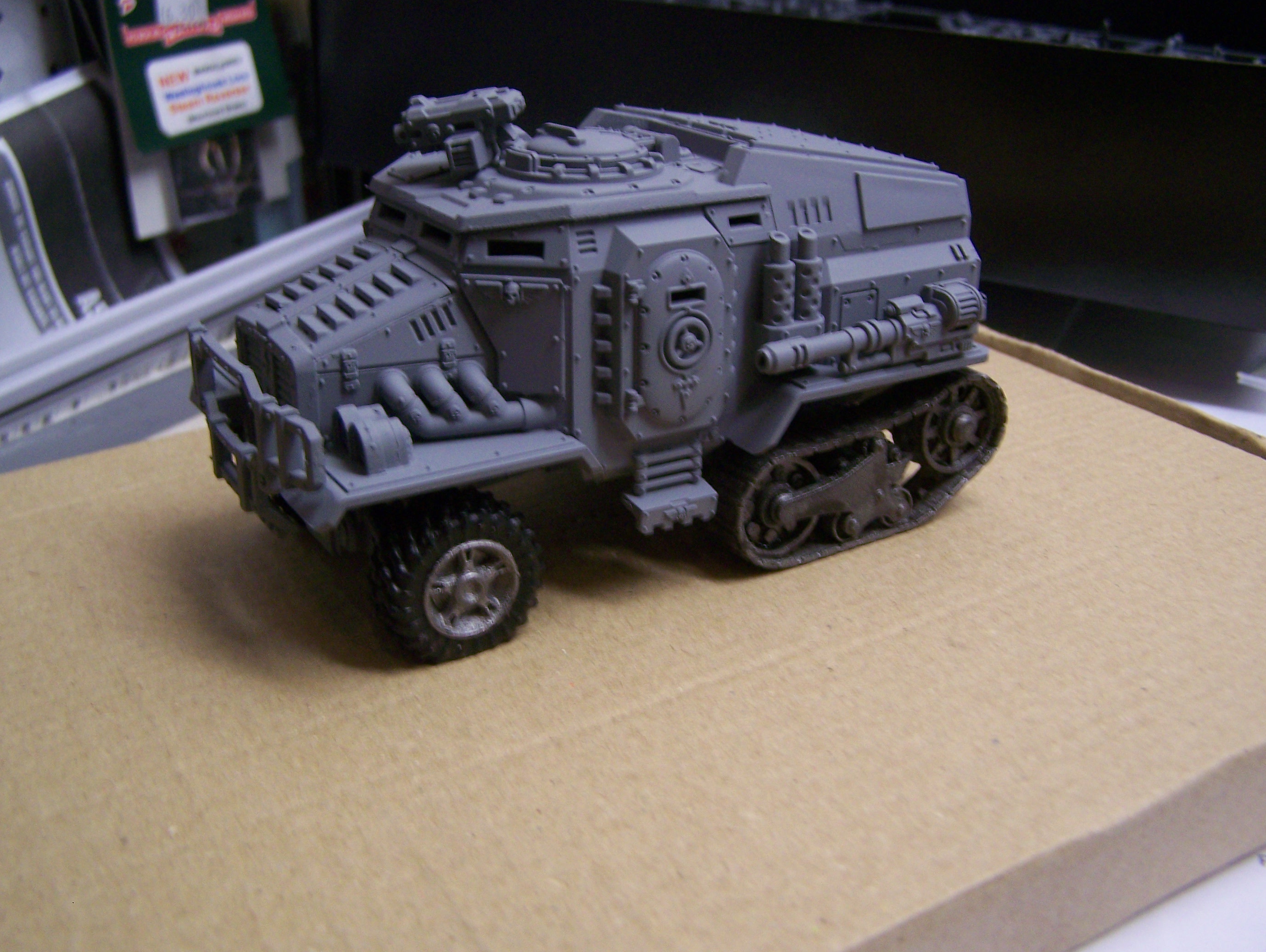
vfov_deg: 36.9
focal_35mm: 39
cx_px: 643
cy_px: 474
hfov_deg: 47.8
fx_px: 1427
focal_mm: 6.3
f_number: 2.8
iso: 160
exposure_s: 1/10
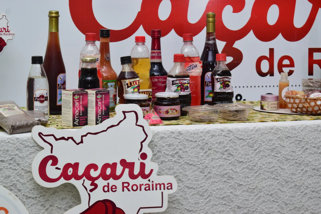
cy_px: 107
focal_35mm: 82
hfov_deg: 24.6
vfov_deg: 16.6
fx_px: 736
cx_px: 160
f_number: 9
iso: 400
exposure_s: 1/125
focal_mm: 55
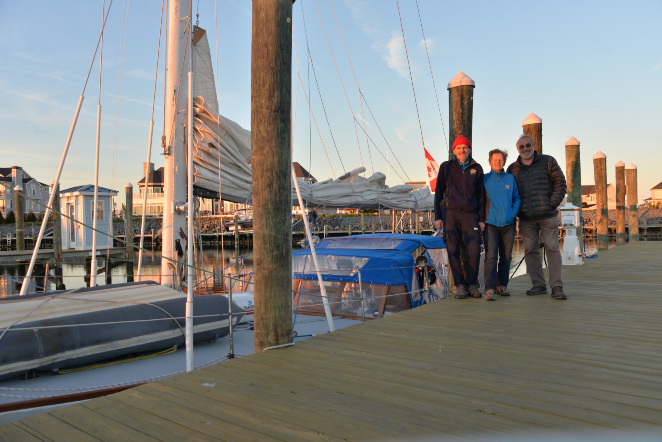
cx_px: 331
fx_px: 515
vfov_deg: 46.4
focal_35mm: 28
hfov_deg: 65.4
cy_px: 221
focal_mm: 28
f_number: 7.1
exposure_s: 1/200
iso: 400
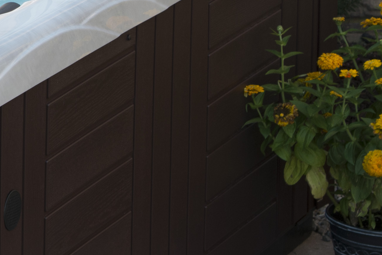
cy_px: -32
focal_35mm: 296
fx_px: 3142
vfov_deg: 4.6
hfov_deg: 6.7
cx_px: -388
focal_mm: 52
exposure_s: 1/30
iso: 200
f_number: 6.7
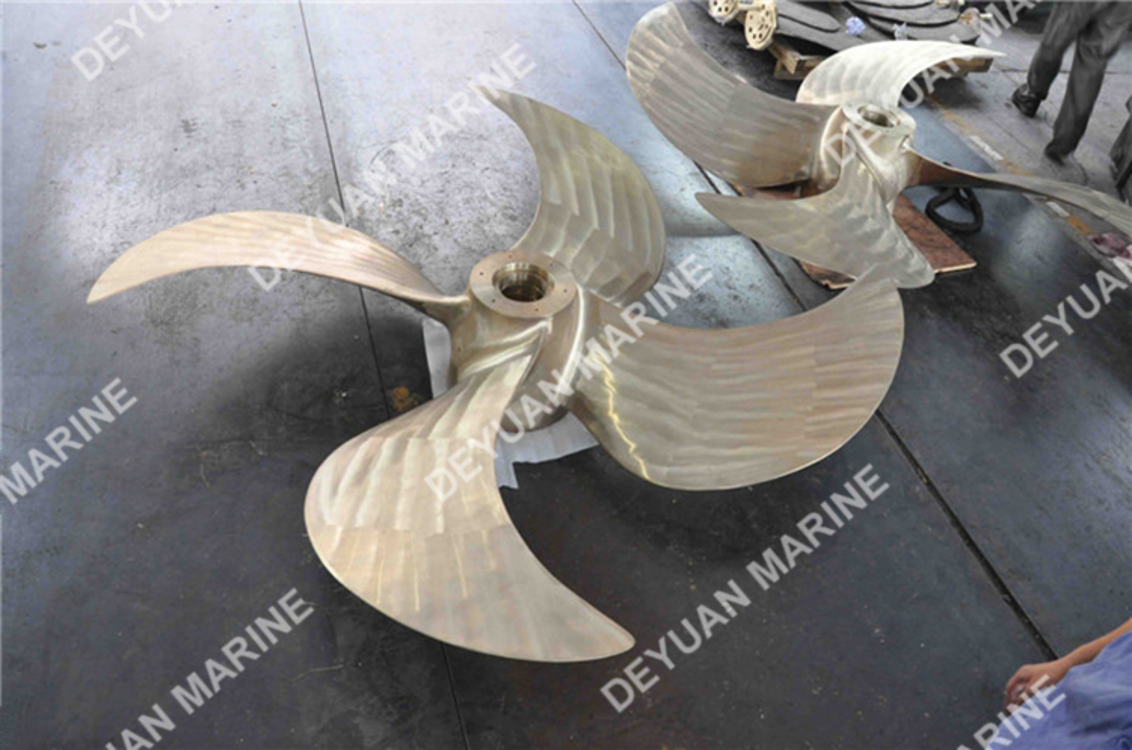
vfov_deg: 47.8
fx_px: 847
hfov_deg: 67.5
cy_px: 375
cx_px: 566
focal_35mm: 27
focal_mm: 18
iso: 1000
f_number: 5.6
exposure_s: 1/30
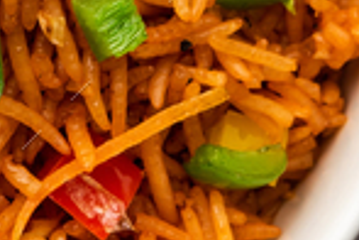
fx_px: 3600
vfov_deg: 3.8
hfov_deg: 5.7
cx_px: -103
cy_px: -125
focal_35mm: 361
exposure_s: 1/125
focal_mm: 60
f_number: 8
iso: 100
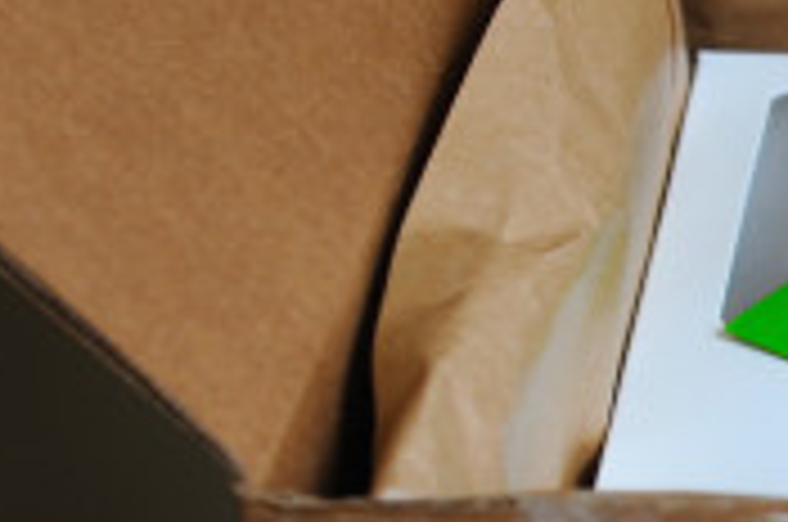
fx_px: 4501
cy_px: 349
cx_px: 1373
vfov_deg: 6.6
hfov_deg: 9.6
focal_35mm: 206
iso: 560
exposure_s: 1/40
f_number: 5
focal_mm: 50
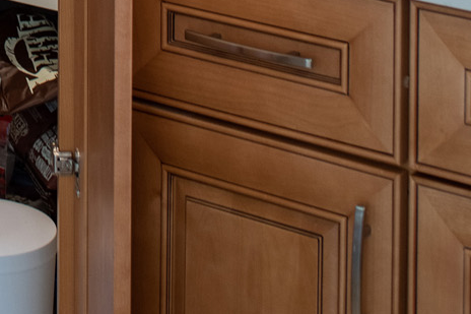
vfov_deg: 8.5
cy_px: -373
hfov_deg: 13.0
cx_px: -191
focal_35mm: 151
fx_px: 1975
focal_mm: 35
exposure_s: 1/60
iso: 400
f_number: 3.2
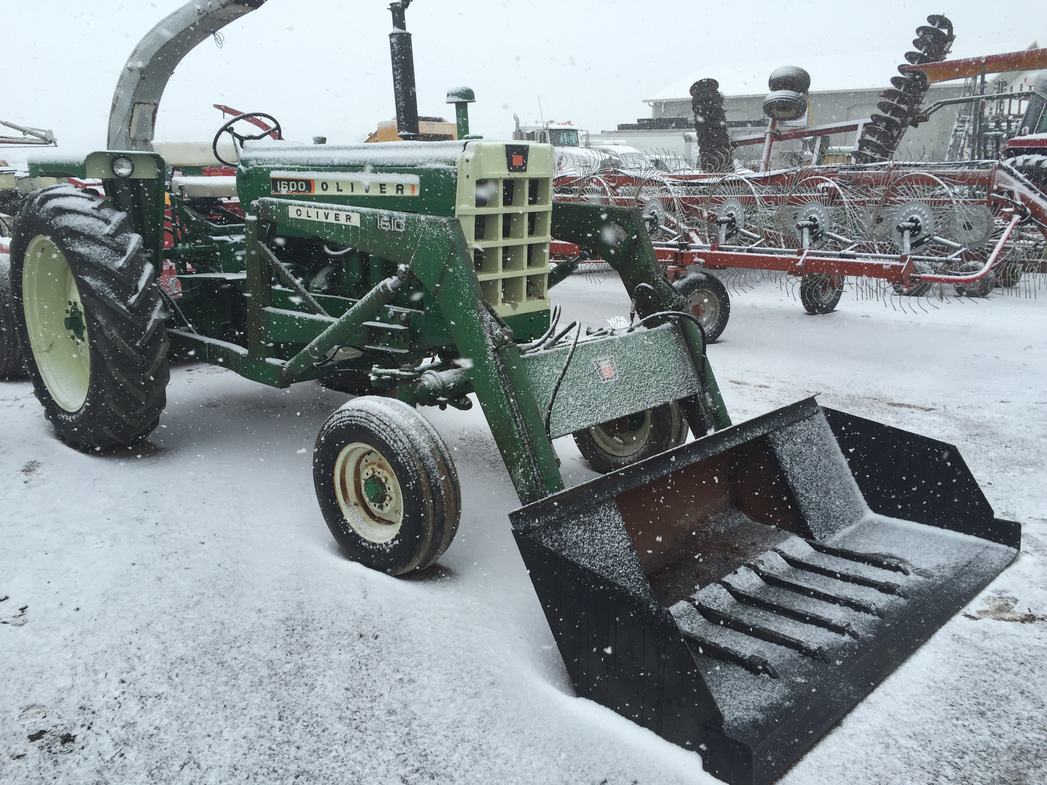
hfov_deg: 61.7
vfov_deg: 48.2
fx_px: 877
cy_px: 392
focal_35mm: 29
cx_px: 524
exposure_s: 1/557
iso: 32
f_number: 2.2
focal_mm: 4.15
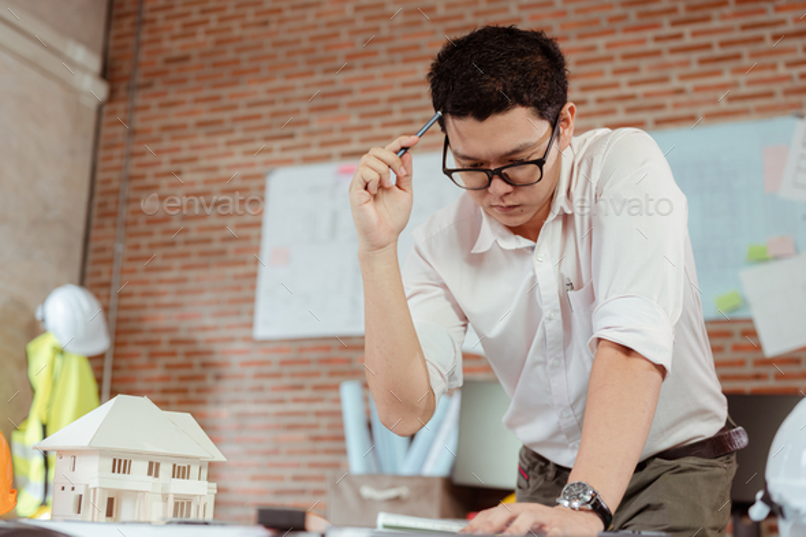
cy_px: 268
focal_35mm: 50
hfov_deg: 39.6
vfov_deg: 27.0
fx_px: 1119
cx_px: 403
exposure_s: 1/100
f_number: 2.5
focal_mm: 50
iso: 80
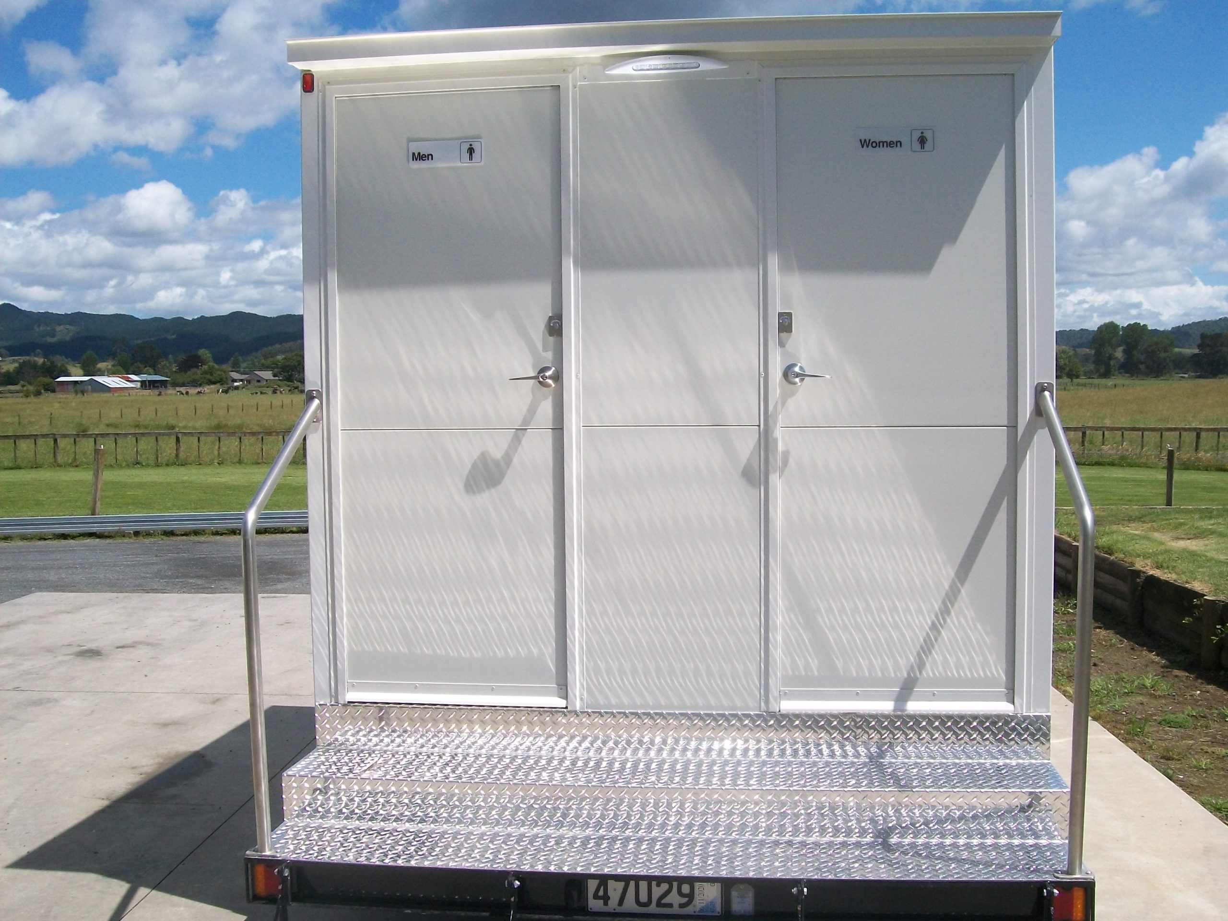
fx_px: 1277
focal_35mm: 36
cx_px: 614
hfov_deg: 51.4
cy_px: 460
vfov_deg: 39.7
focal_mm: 6
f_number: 4.8
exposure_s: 1/800
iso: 80
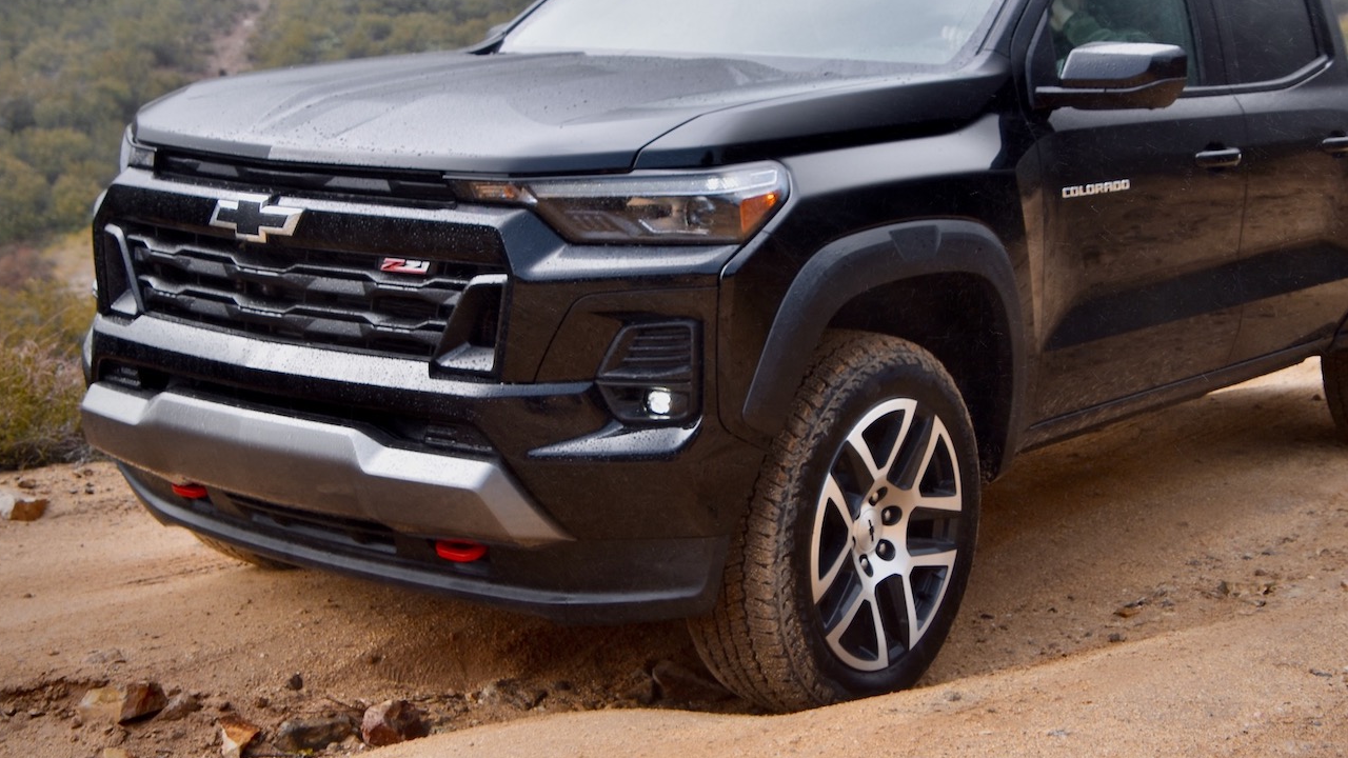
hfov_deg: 36.2
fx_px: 2061
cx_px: 770
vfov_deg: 20.7
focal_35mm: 58
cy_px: 219
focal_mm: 29
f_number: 5
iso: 100
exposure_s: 1/100
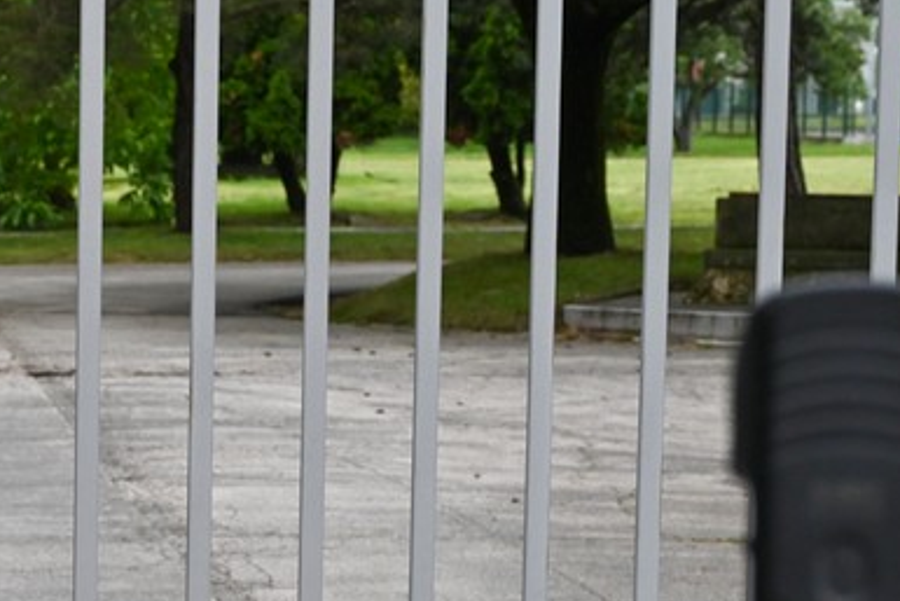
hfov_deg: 12.5
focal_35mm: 160
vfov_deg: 8.5
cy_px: 656
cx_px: -196
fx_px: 4001
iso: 800
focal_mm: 44
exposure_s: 1/2000
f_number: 5.6
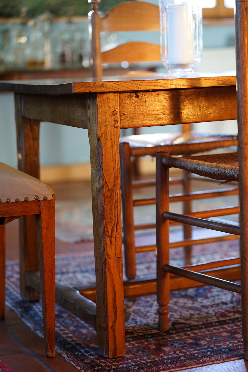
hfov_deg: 16.1
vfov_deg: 23.9
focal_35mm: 85
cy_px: 186
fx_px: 878
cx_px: 124
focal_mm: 85
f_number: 2.8
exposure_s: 1/160
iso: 1600
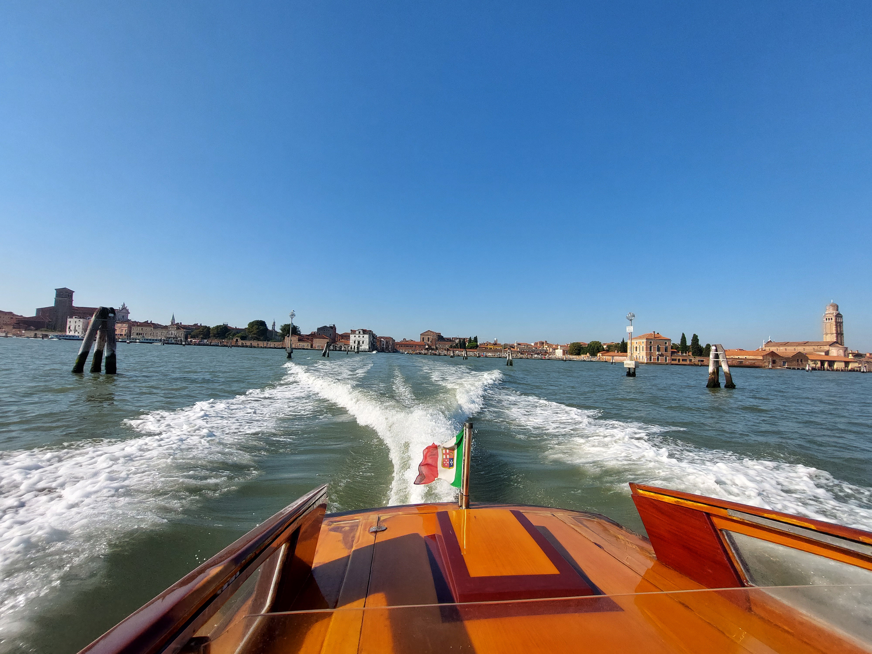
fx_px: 327
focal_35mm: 13
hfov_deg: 106.2
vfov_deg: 89.9
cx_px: 436
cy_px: 327
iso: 50
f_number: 2.2
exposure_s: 1/2174
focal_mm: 1.74
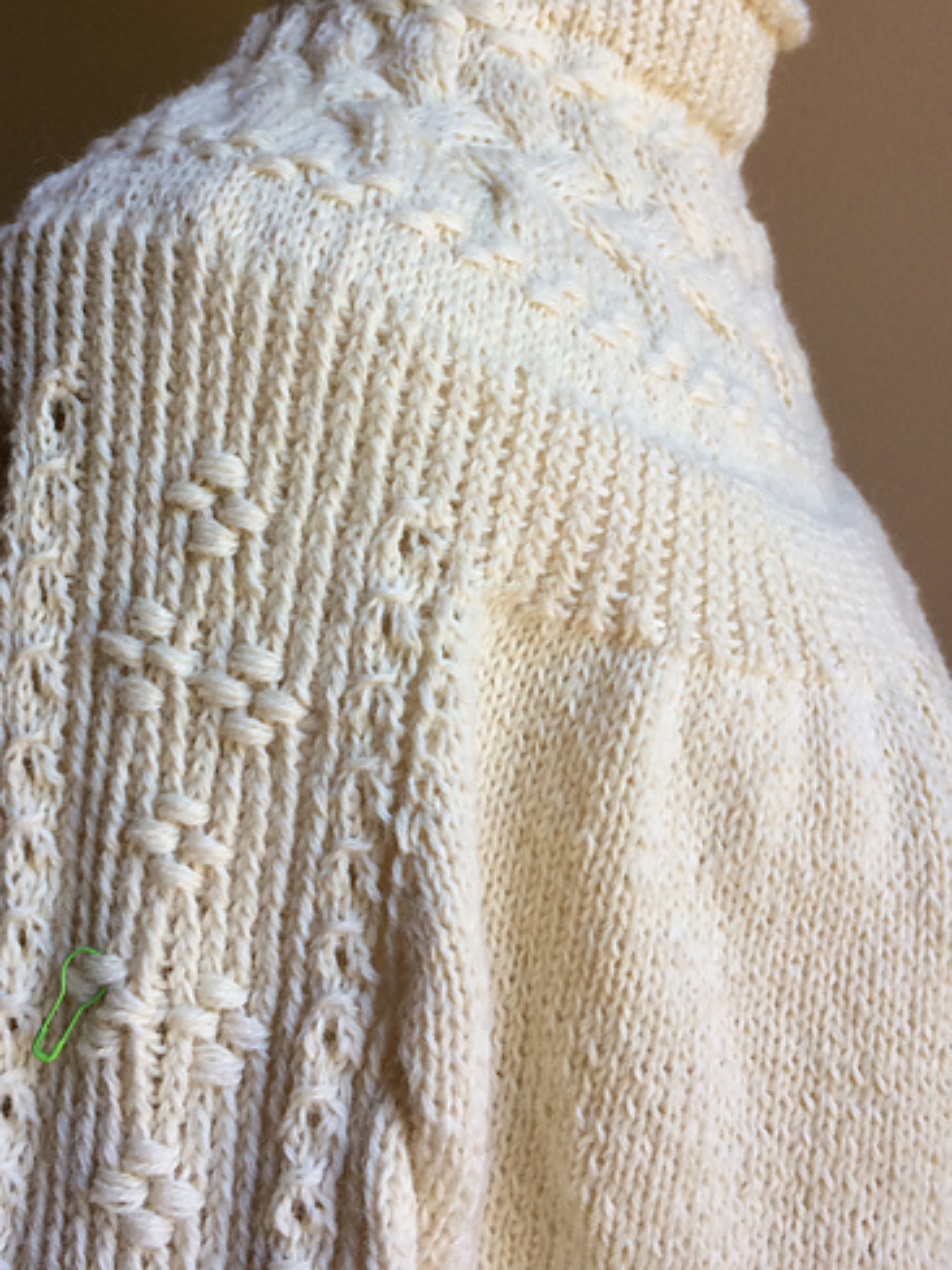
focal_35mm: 38
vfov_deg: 48.4
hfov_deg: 37.6
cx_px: 382
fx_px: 1393
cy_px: 463
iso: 50
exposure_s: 1/30
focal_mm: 4.15
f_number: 2.2
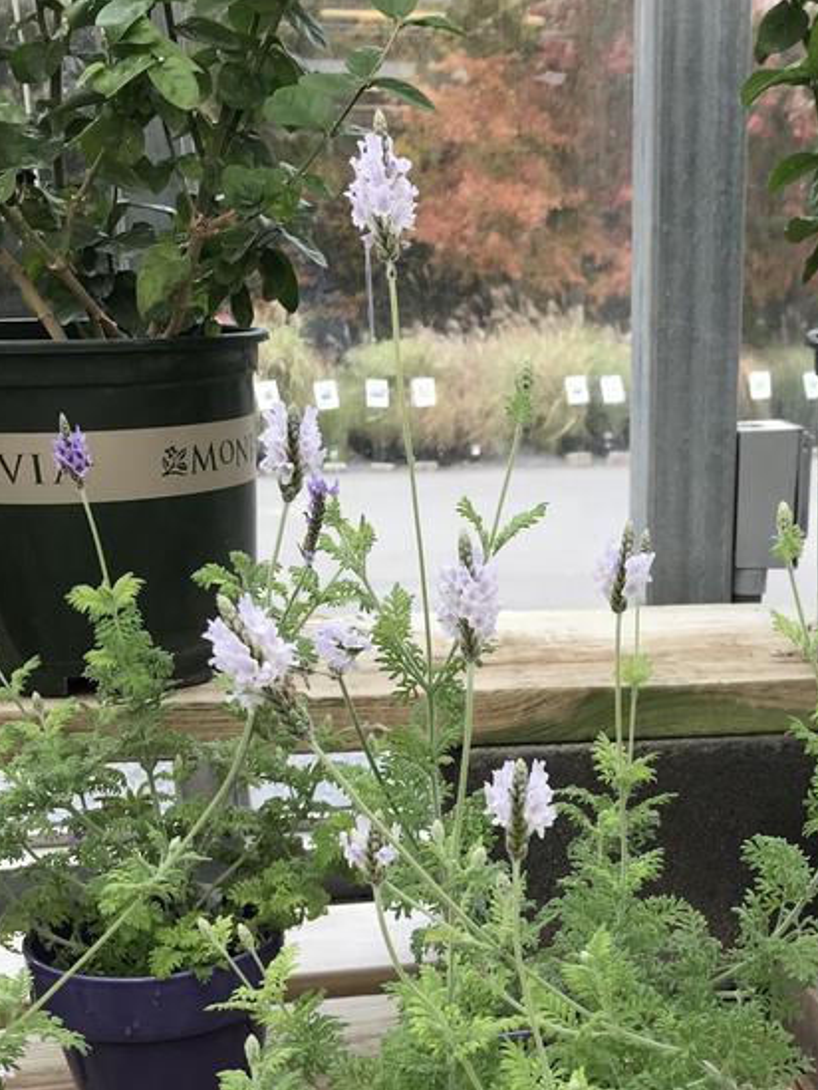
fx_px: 1606
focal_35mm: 51
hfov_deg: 28.1
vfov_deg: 35.9
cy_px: 907
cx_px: 639
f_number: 1.8
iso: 20
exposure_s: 1/243
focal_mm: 3.99
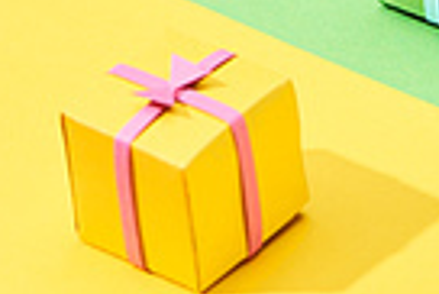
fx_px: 4724
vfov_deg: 3.6
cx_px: 429
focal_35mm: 387
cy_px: -13
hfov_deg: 5.3
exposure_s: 1/160
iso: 125
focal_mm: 105
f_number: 9
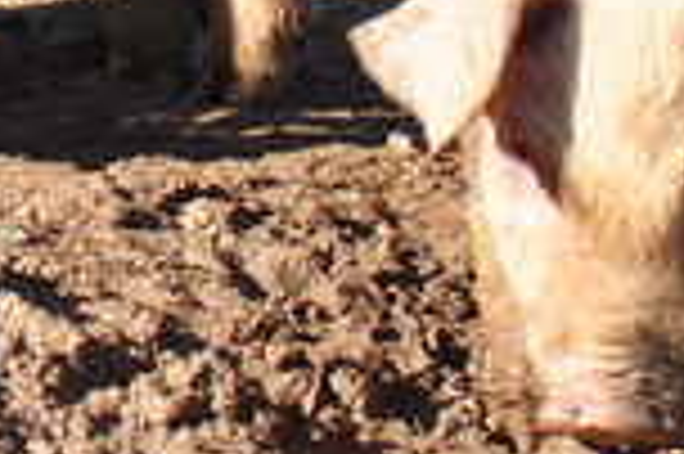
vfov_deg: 1.3
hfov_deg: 1.9
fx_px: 20144
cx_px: -914
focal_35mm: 1061
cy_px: -225
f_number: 7.1
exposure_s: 1/800
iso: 400
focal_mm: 105
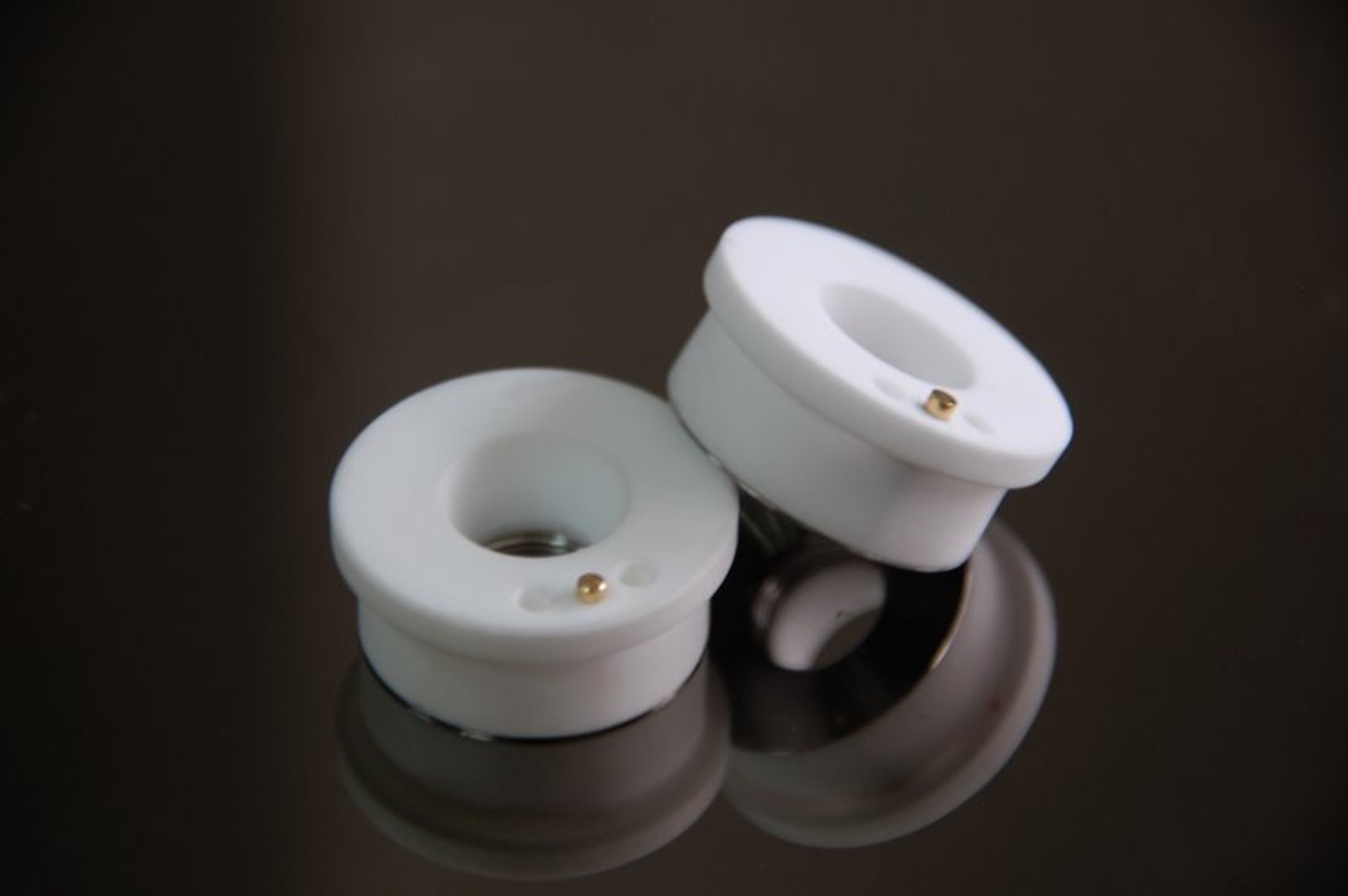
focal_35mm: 262
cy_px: 448
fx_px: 9821
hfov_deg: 7.9
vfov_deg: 5.2
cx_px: 674
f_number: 6
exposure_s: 1/15
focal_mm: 175
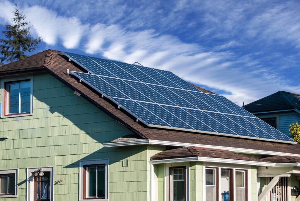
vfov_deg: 12.2
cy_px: 100
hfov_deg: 18.2
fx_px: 938
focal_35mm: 112
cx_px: 150
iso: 200
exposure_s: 1/500
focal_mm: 75
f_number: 5.6
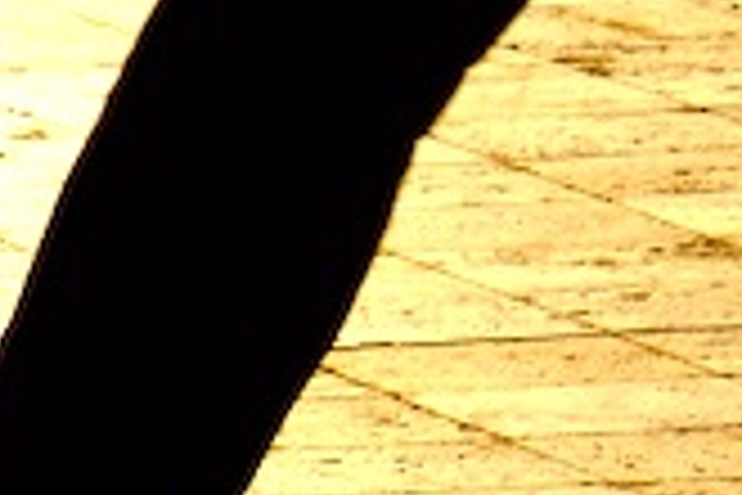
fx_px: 20200
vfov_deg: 1.4
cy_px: 425
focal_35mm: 980
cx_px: 1466
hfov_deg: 2.1
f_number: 14
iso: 100
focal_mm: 105
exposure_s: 1/250
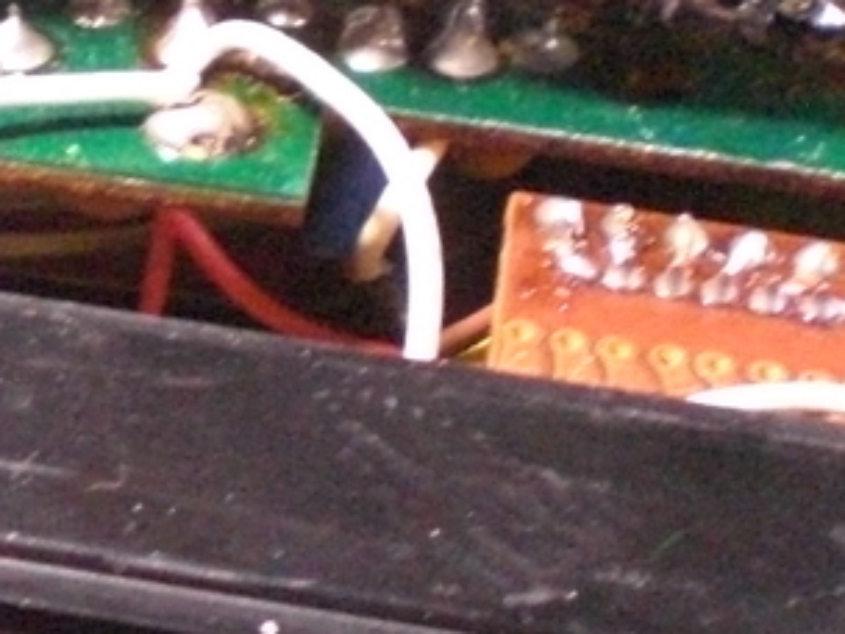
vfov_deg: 9.9
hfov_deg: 12.9
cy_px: 128
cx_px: -128
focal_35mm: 150
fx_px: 3662
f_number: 3.1
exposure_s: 1/13
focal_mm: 6.3
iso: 800
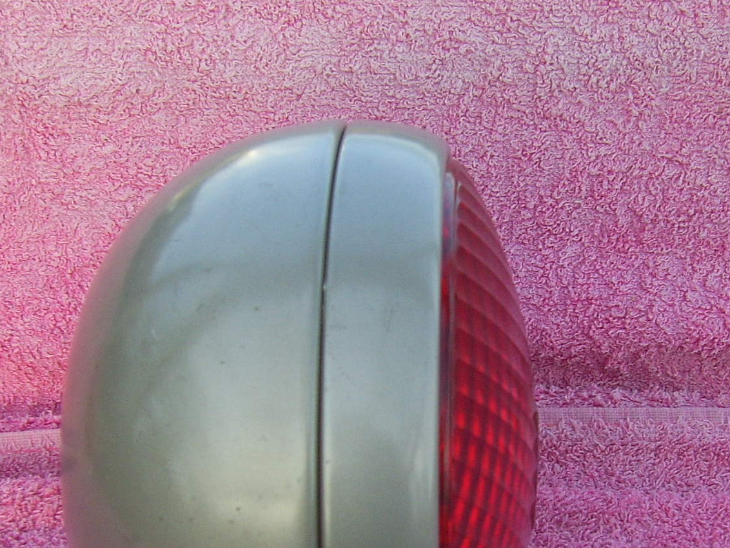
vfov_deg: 16.8
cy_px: 455
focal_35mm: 87
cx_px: 488
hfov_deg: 22.4
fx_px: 1835
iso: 50
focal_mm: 7.8
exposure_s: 1/80
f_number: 3.5
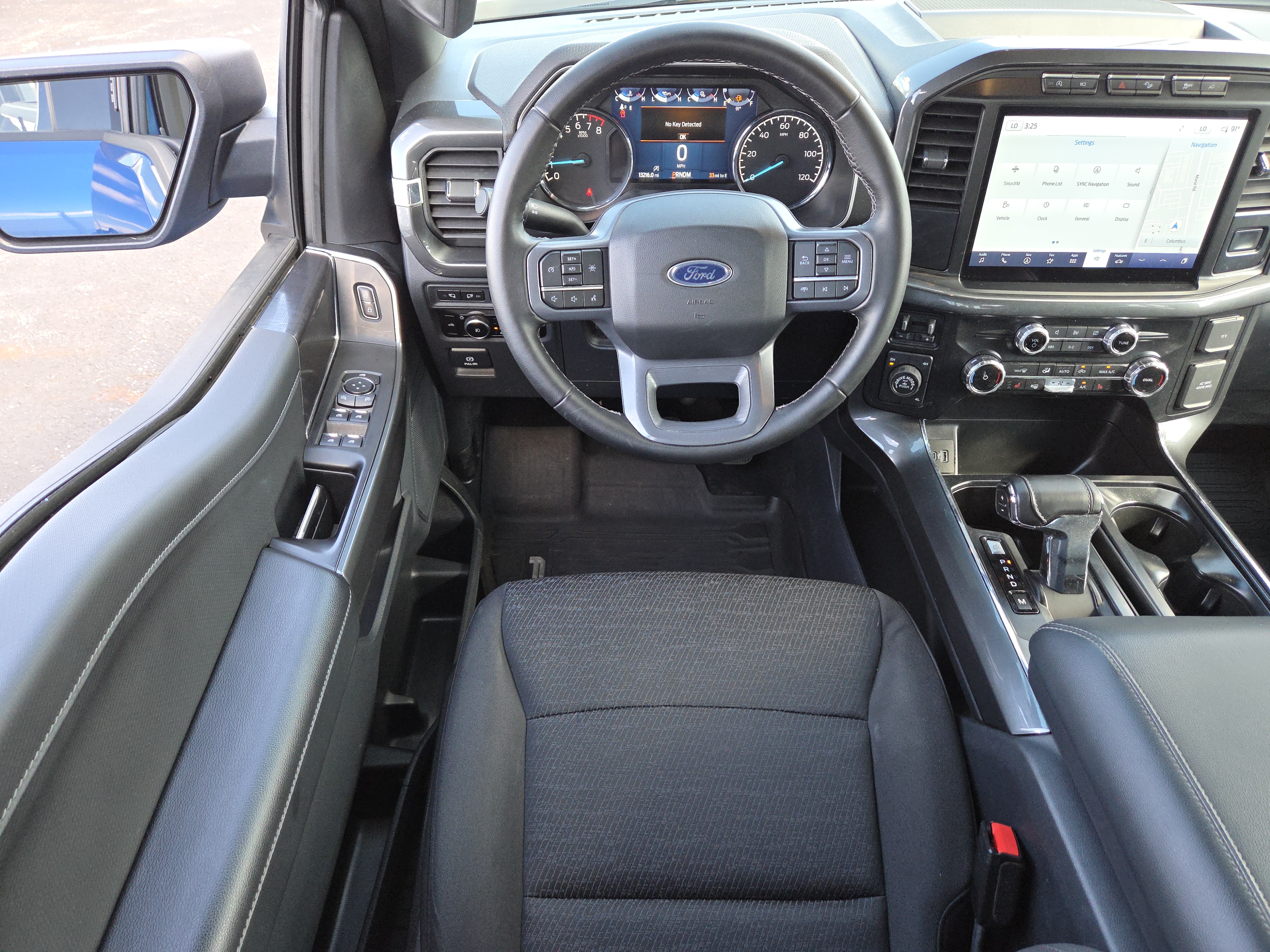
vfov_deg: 58.9
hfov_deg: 73.9
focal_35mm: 23
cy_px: 476
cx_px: 635
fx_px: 844
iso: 160
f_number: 1.8
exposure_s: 1/180
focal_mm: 5.4
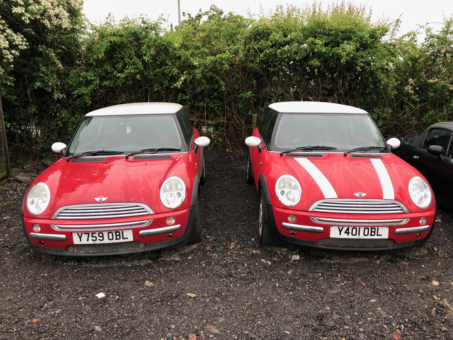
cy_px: 170
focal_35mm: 28
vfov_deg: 49.7
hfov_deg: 63.4
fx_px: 366
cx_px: 226
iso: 32
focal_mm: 4
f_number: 1.8
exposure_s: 1/50
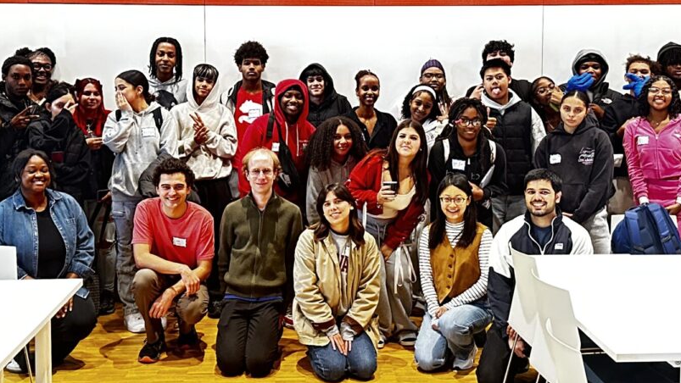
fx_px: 903
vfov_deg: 23.9
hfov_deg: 41.3
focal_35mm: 50
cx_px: 338
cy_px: 127
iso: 800
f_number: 1.78
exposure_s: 1/40
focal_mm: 6.86
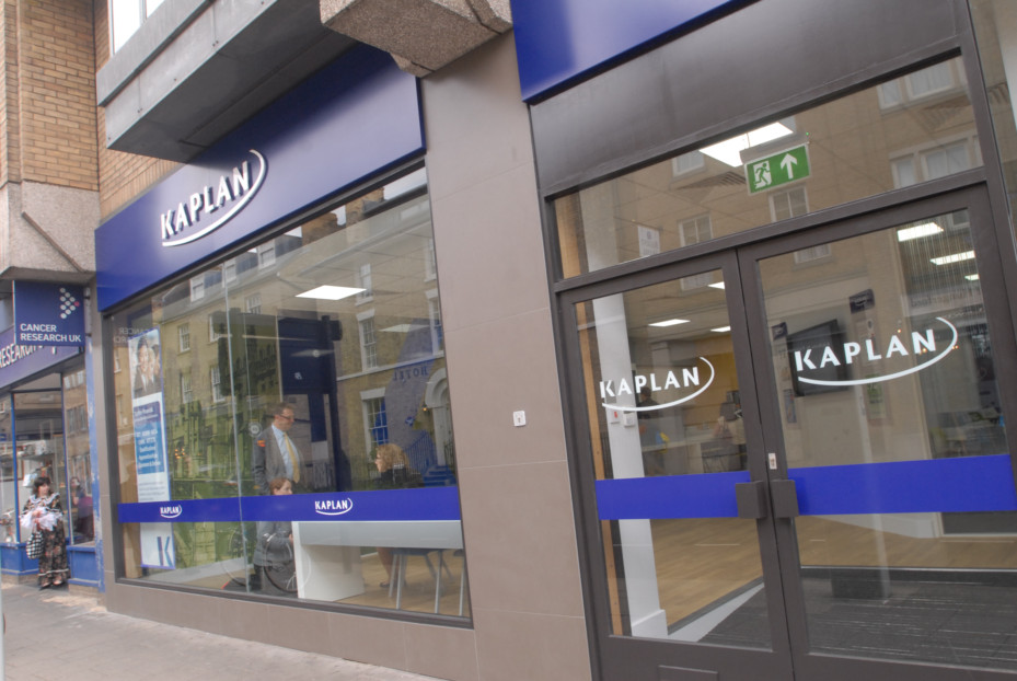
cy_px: 340
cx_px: 508
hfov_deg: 70.4
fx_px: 721
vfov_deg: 50.5
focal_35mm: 26
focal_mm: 17
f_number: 8
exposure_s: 1/40
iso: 400
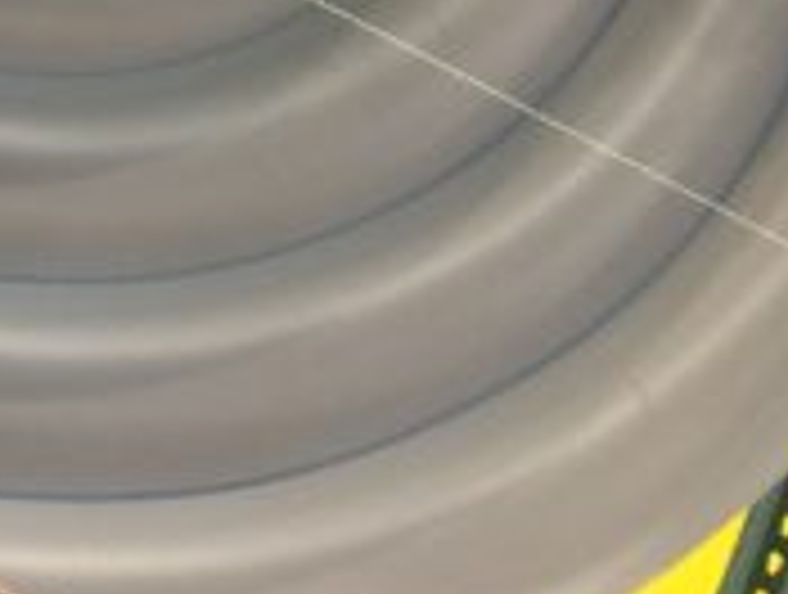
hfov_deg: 15.3
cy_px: -504
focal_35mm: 127
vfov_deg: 10.9
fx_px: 2897
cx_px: 36
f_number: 2.2
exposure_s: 1/30
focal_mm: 4.15
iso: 125
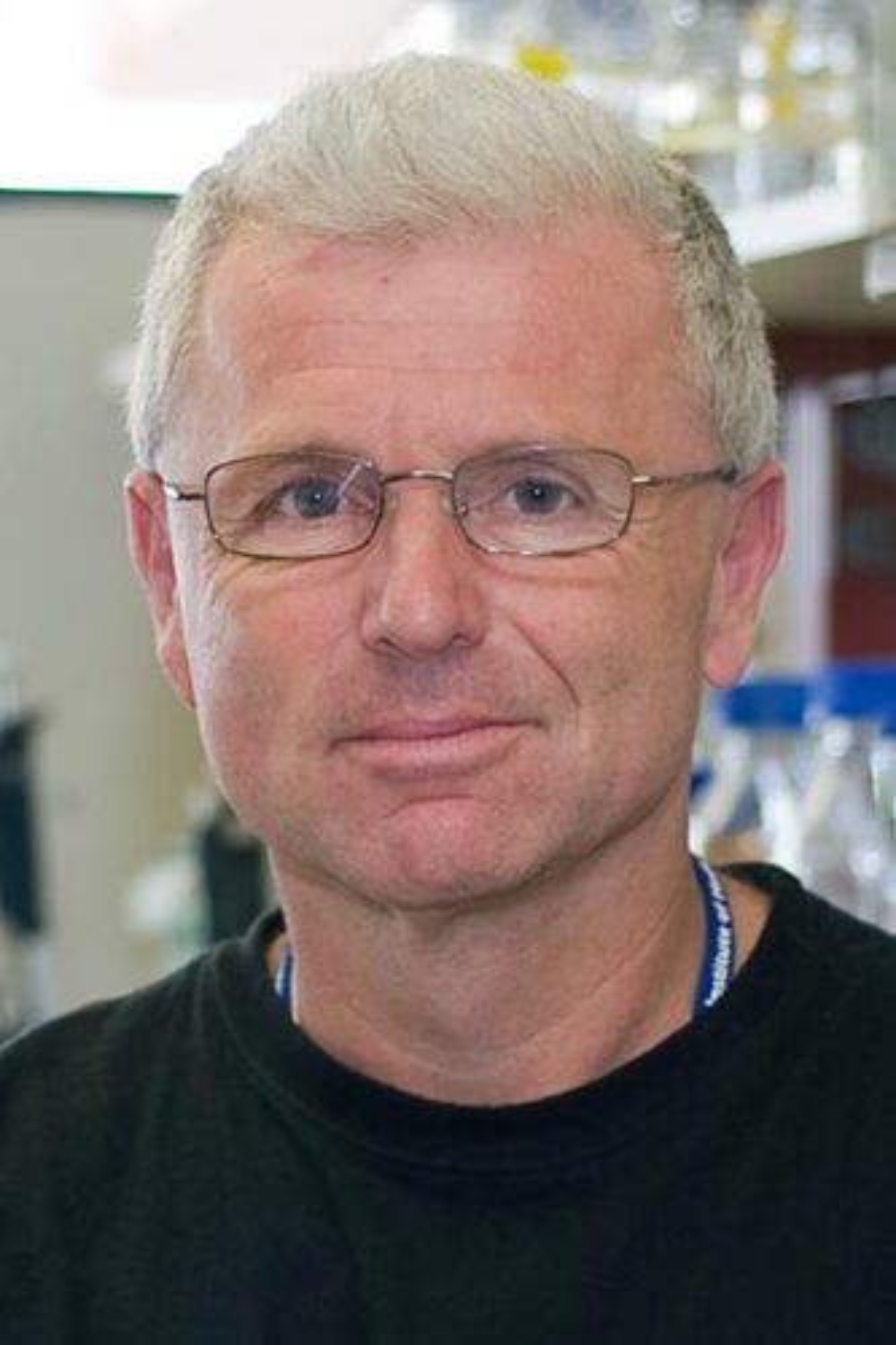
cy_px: 672
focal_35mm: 60
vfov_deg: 33.4
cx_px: 448
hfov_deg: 22.6
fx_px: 2241
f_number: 2.8
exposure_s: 1/60
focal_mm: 60
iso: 200
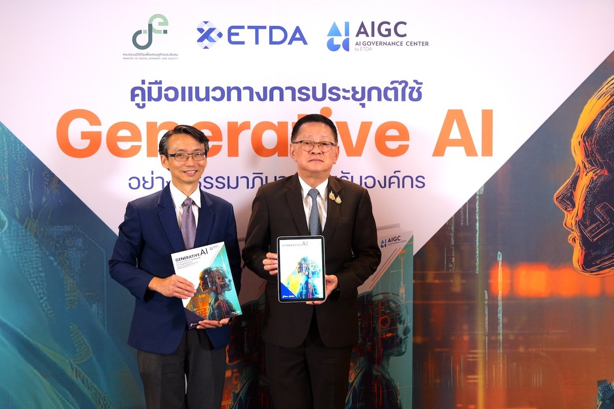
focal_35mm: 41
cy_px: 204
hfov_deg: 47.4
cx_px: 307
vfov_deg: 32.6
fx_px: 699
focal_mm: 41
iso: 3200
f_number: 4.8
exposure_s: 1/100
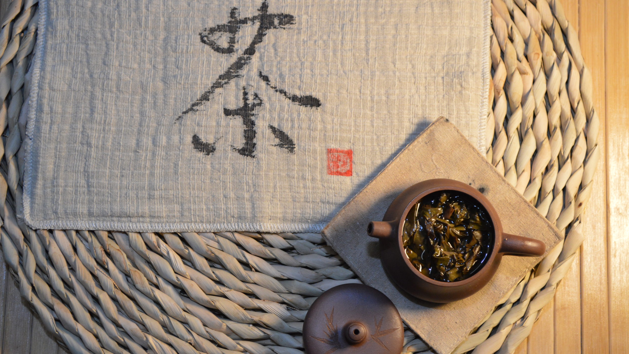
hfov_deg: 29.5
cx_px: 316
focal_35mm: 72
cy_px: 179
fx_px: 1193
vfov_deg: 16.9
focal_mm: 45
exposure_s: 1/60
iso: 1100
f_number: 5.3
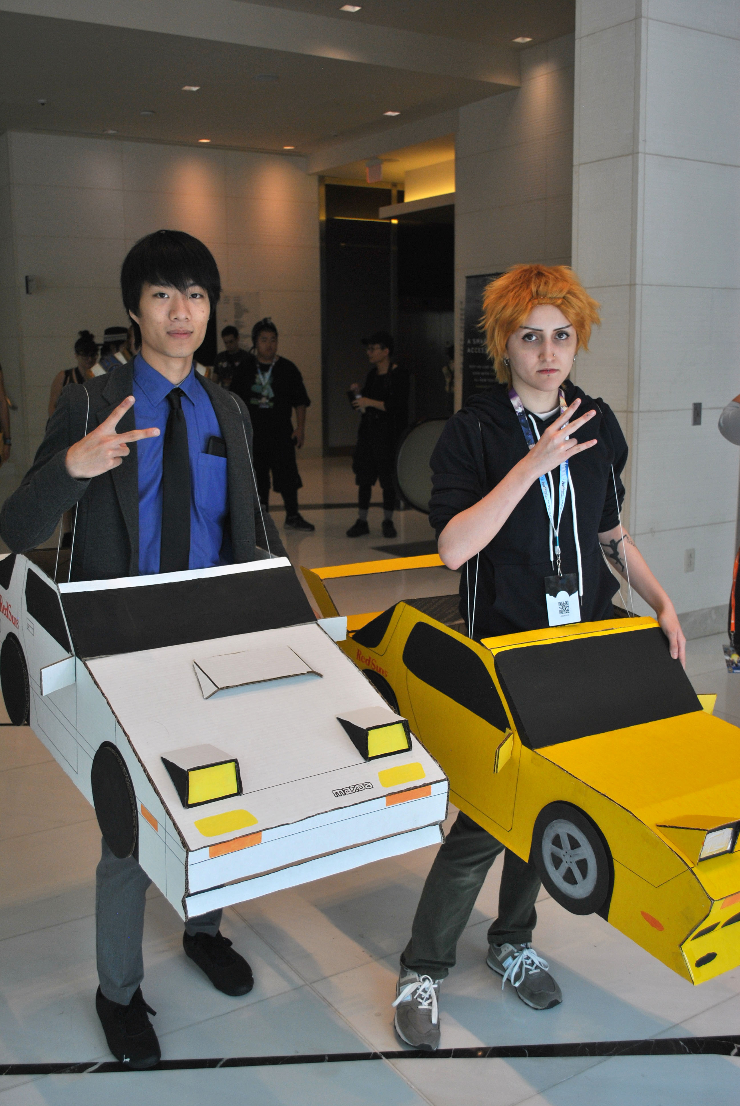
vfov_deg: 53.1
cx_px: 370
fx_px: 1107
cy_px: 553
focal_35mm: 36
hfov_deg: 37.0
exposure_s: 1/250
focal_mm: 24
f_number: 4
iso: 200
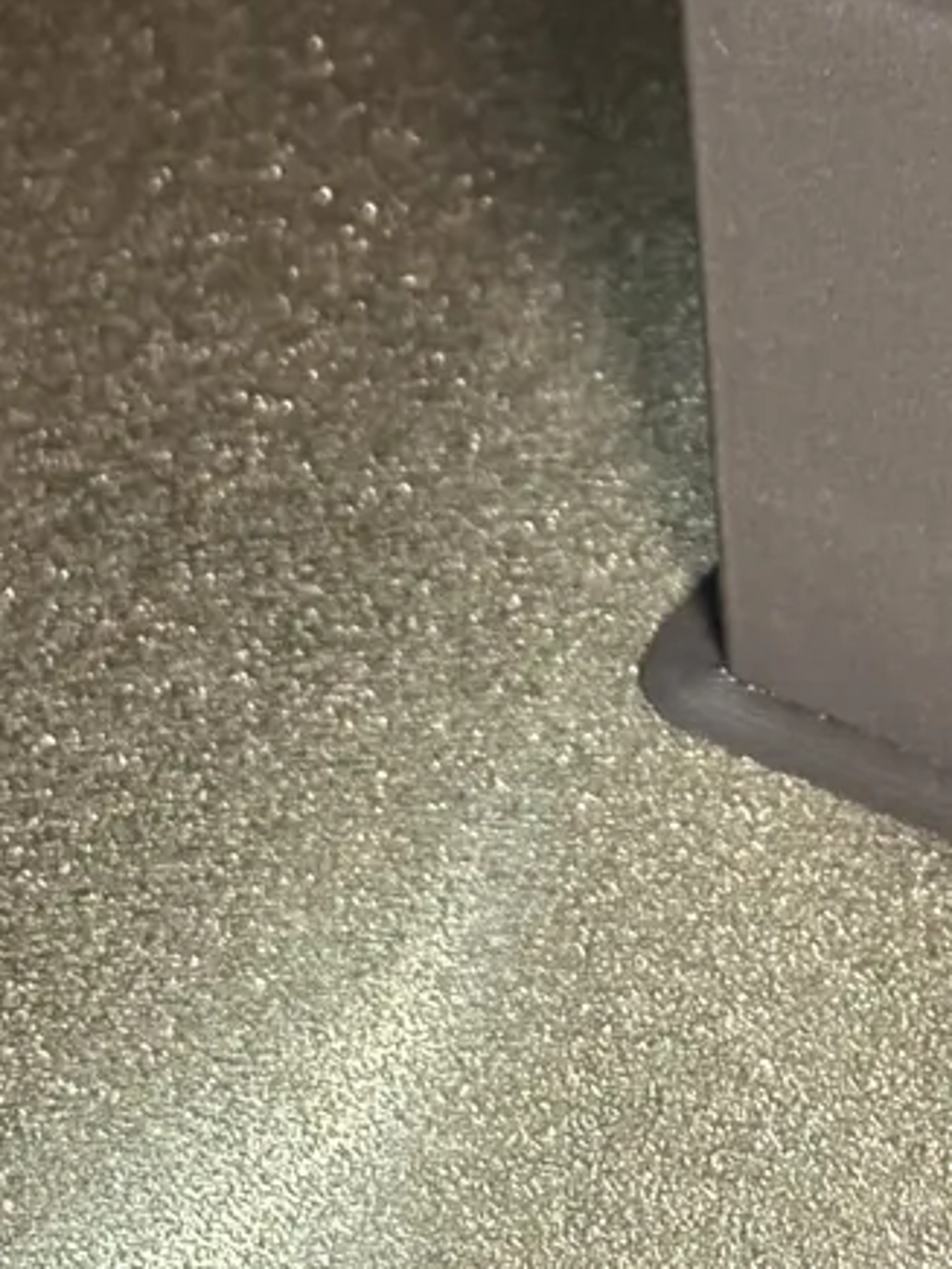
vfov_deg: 12.1
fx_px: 5830
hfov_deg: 9.2
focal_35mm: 159
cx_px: 1115
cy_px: -263
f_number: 1.6
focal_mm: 5.96
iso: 400
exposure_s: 1/18
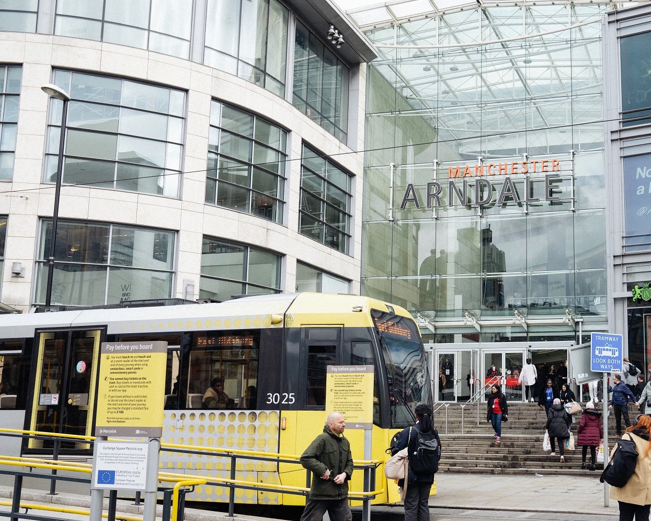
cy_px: 277
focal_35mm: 43
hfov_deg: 41.7
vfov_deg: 34.9
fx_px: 828
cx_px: 480
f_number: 5.6
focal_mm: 30
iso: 800
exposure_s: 1/640
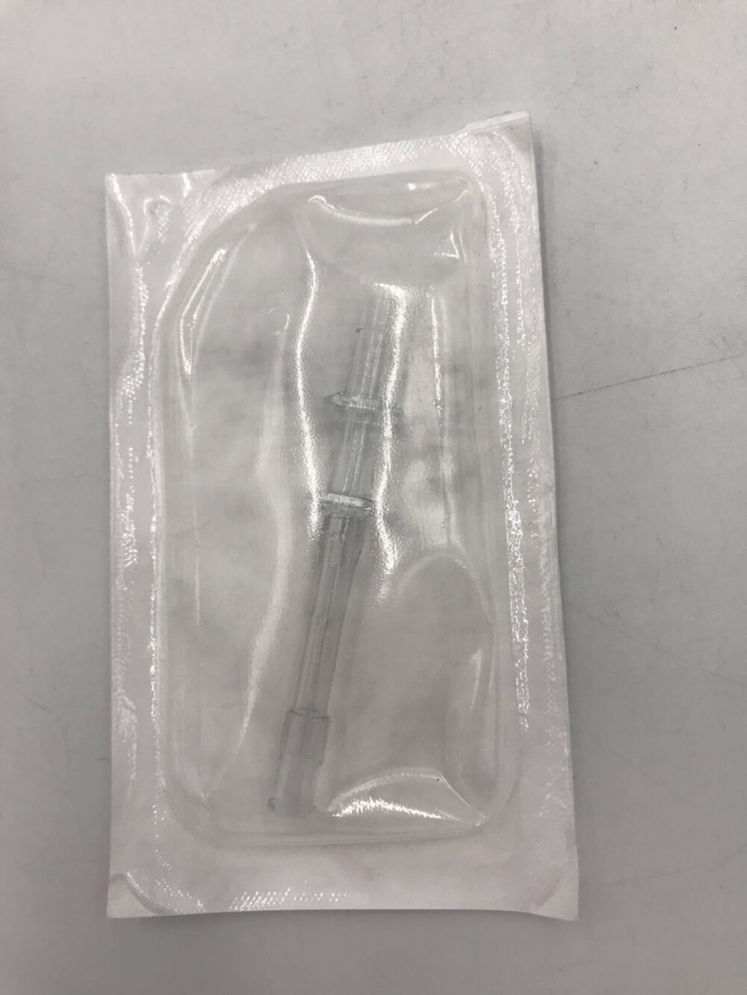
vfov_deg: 63.4
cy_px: 498
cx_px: 374
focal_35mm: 28
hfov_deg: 49.8
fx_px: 806
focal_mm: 3.99
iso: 32
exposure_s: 1/120
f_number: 1.8
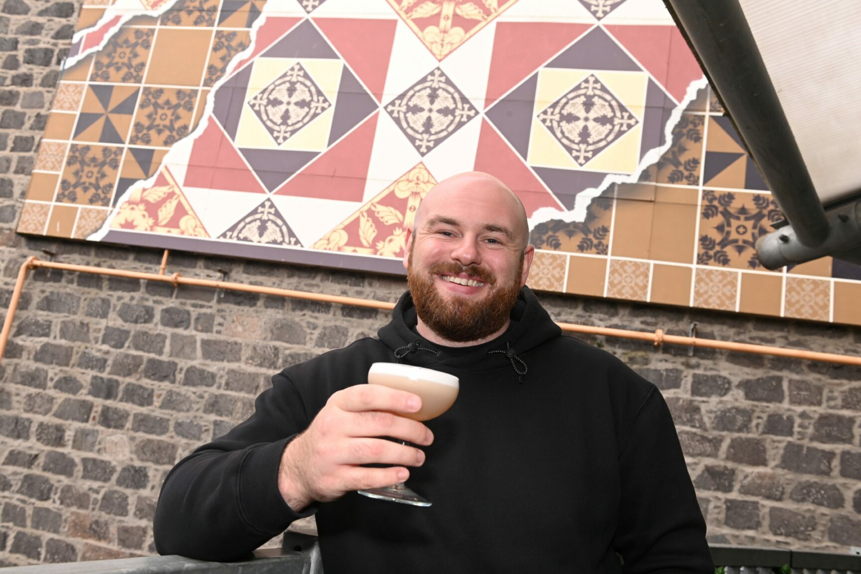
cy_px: 287
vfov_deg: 45.0
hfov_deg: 63.7
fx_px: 694
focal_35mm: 29
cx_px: 430
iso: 250
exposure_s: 1/100
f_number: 9
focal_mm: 29
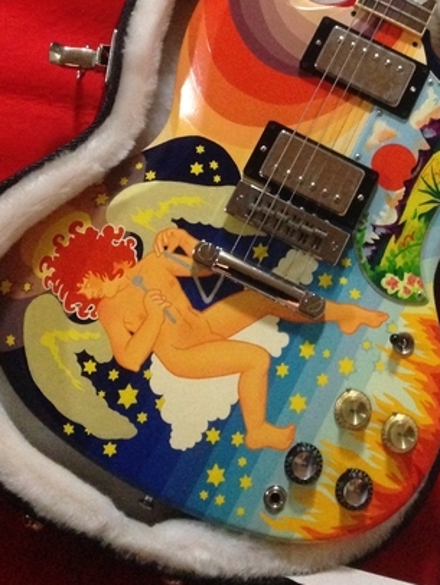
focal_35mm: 65
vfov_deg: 28.5
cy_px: 42
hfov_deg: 22.1
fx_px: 1100
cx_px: 390
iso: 500
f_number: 2.4
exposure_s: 1/17
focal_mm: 4.12
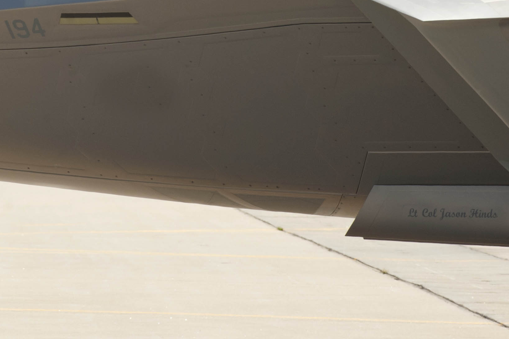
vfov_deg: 2.6
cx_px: 97
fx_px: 7319
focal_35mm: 518
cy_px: -46
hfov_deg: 4.0
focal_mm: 200
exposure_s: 1/250
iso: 200
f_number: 16
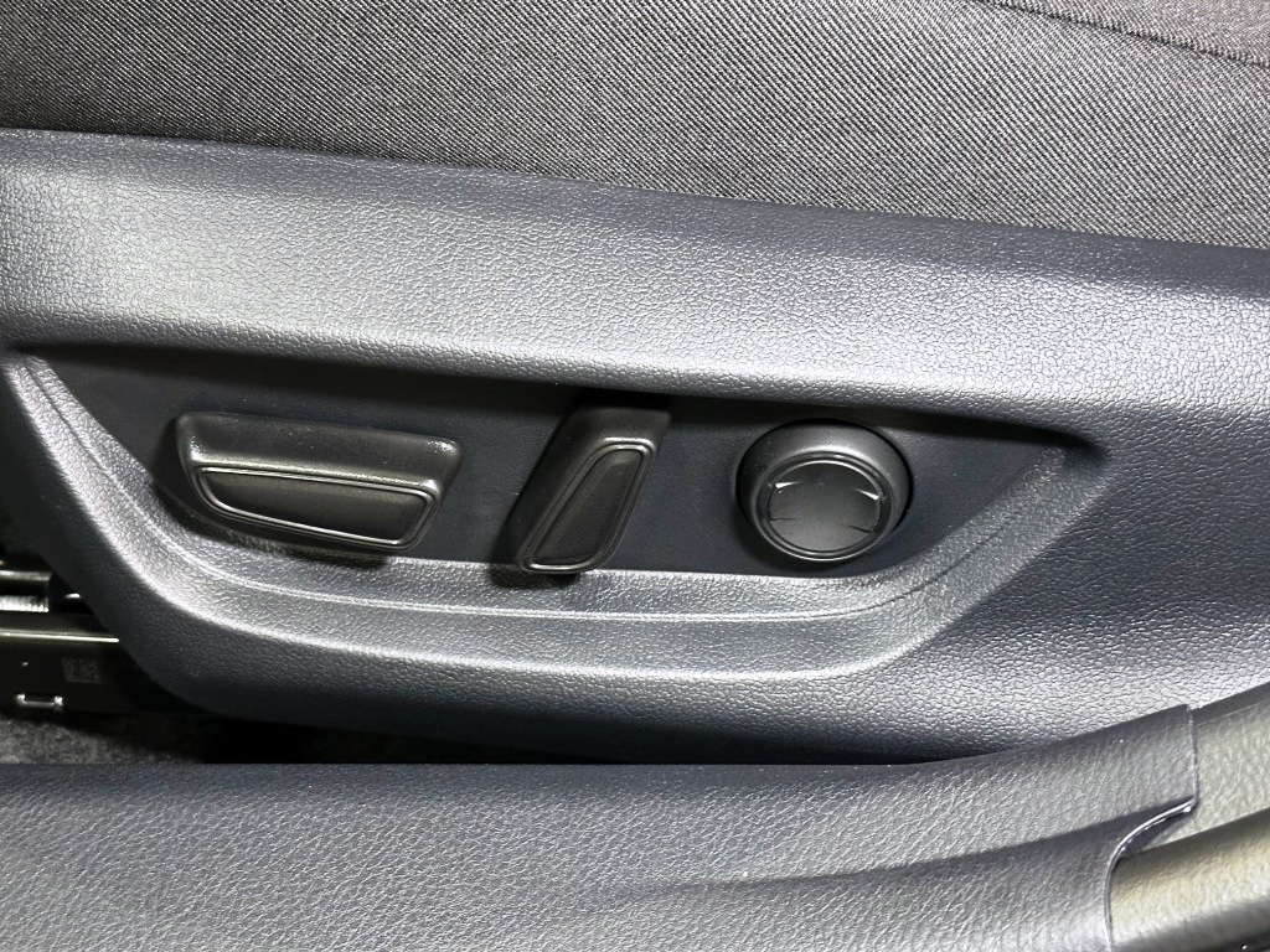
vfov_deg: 30.3
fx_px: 1761
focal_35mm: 48
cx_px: 635
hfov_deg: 39.7
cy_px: 476
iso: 640
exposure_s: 1/30
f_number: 1.78
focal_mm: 6.86
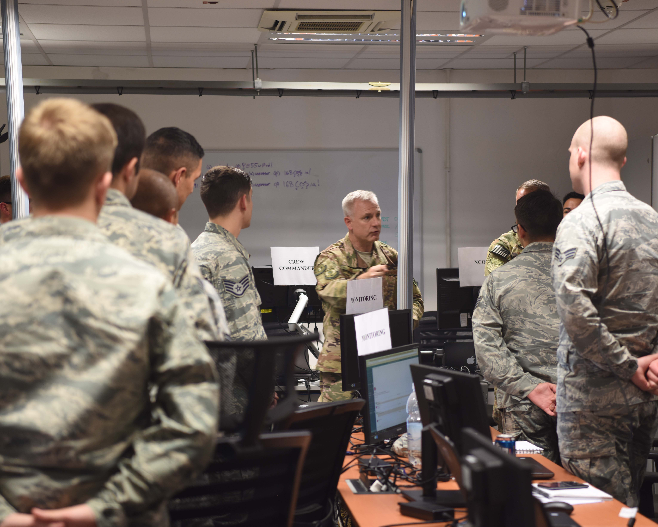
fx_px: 1539
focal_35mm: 79
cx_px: 318
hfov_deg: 24.1
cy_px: 264
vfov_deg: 19.4
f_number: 3.2
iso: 500
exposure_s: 1/40
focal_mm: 70
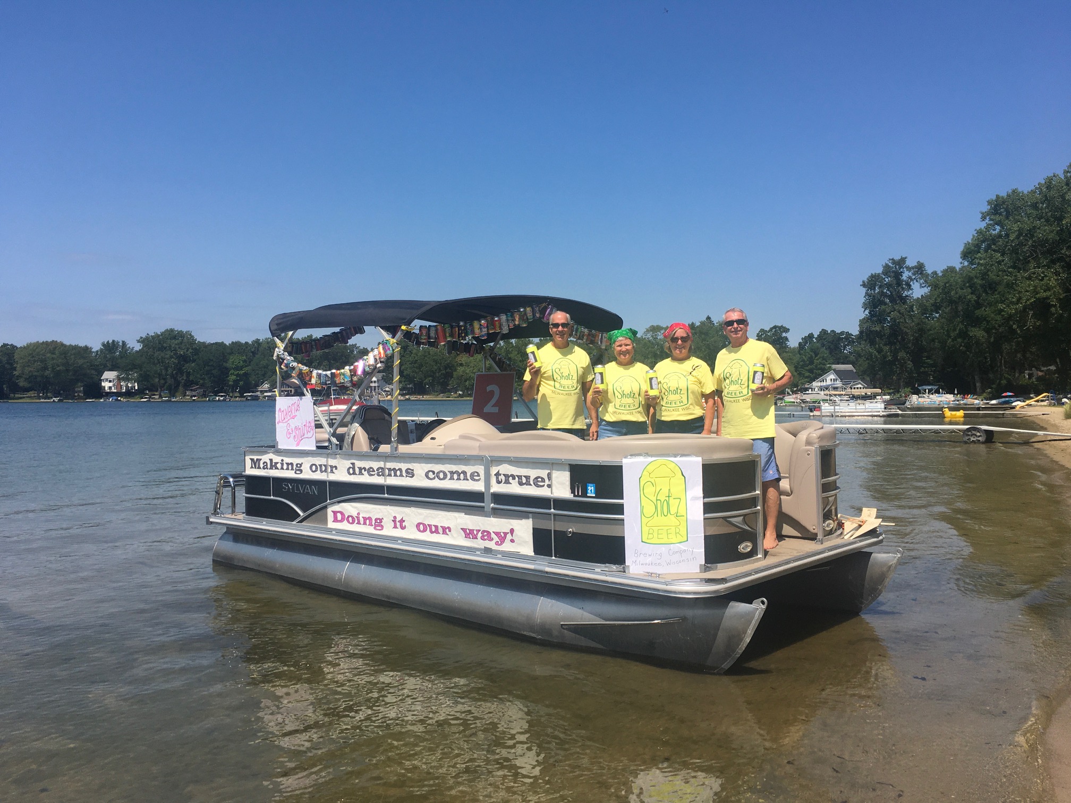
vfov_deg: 48.2
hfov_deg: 61.7
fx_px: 897
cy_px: 402
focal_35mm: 29
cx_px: 536
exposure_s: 1/2198
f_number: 2.2
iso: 25
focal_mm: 4.15
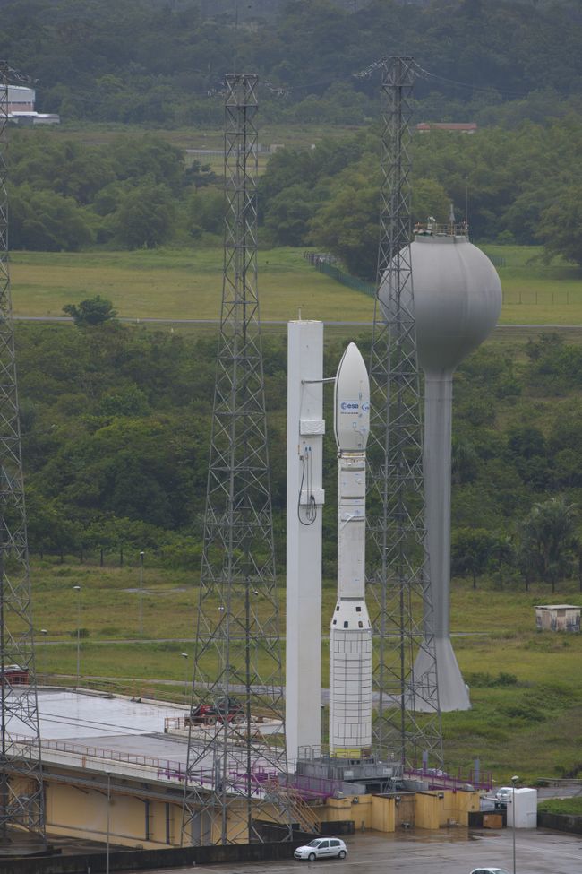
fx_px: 9699
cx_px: 291
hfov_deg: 3.4
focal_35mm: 400
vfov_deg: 5.2
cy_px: 437
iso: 400
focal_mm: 400
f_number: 7.1
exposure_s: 1/500
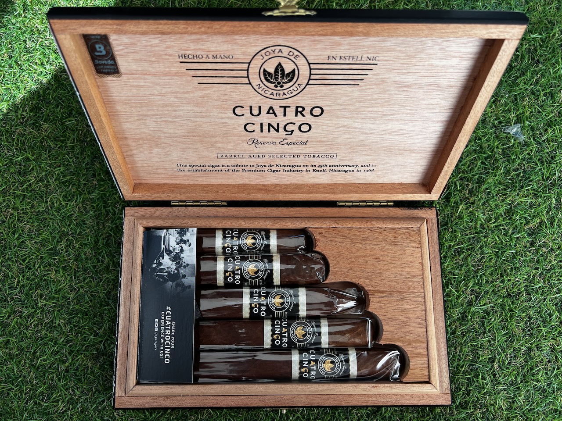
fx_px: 422
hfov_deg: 67.3
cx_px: 281
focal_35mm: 26
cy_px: 210
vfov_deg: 53.1
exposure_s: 1/188
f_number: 1.5
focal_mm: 5.7
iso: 40
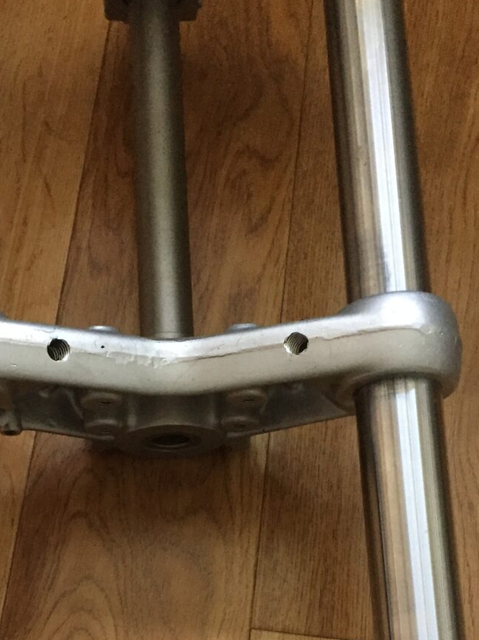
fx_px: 960
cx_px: 188
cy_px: 535
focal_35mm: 52
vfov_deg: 35.3
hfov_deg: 27.9
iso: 320
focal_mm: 4.15
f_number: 2.2
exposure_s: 1/17
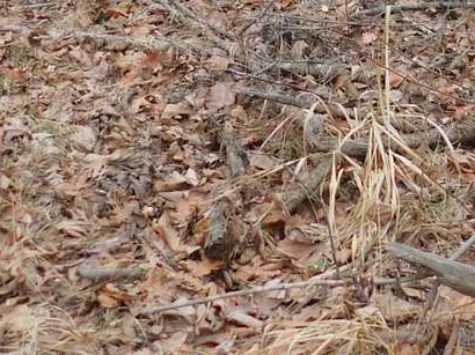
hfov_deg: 18.8
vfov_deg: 13.3
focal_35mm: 101
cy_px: -274
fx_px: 1385
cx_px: 499
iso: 125
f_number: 3
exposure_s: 1/80
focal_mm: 4
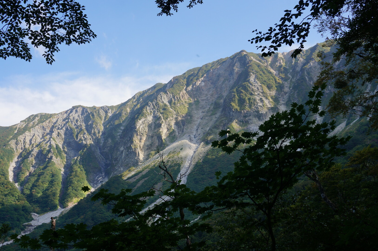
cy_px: 126
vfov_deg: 31.8
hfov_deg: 46.5
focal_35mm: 42
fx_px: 440
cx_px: 189
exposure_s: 1/80
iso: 100
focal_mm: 28
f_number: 10
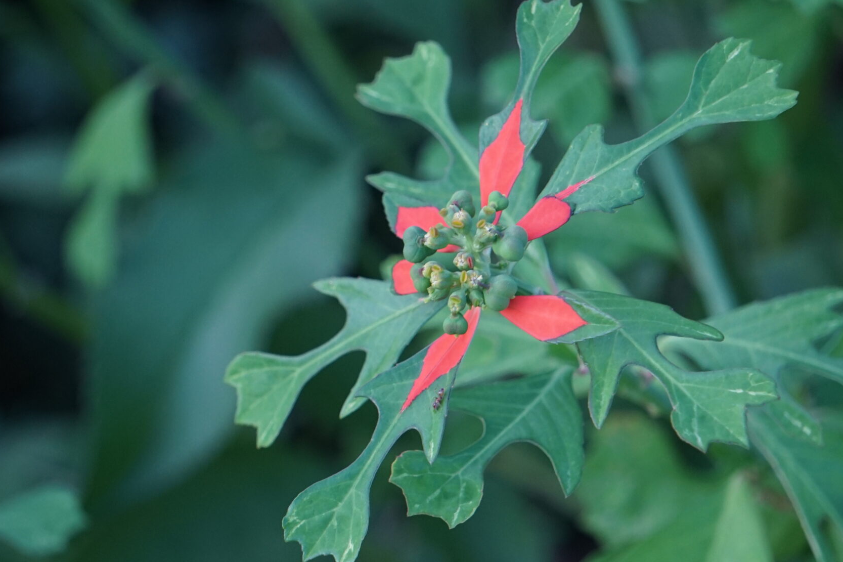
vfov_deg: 3.6
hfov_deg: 5.3
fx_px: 9061
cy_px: 276
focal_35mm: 387
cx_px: 402
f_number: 6.3
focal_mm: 210
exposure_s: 1/160
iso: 800
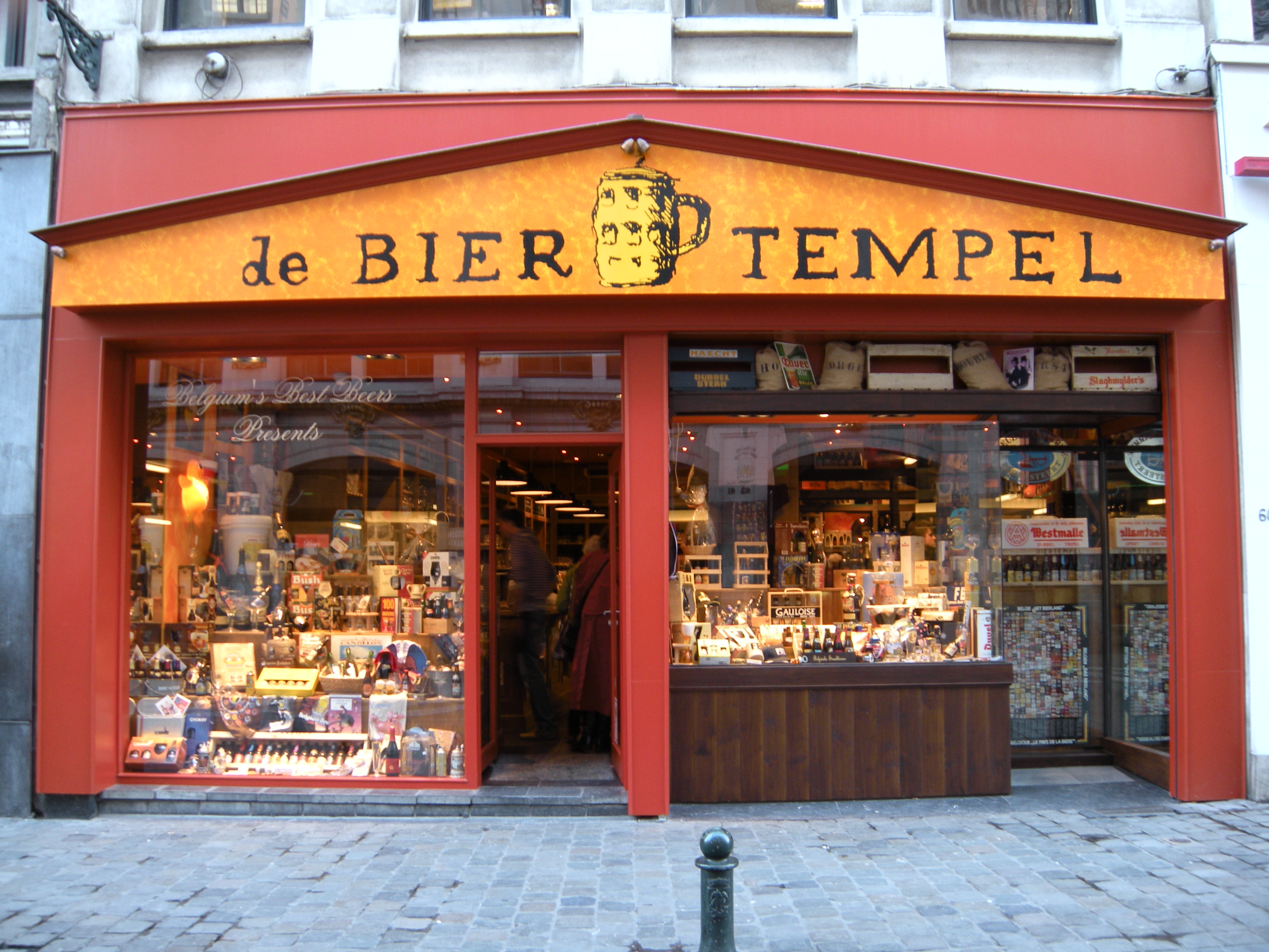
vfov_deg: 40.7
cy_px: 476
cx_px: 634
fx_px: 1283
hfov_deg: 52.6
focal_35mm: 35
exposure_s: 1/8
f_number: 3.8
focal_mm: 5.9
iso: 67
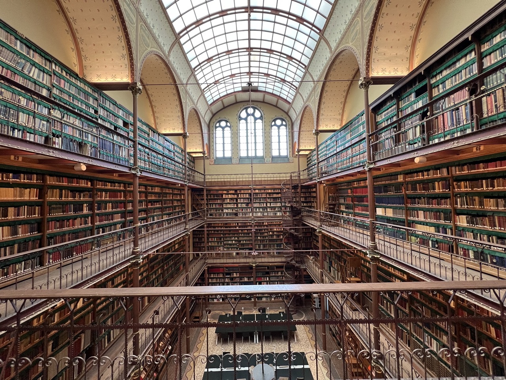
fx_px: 190
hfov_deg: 106.2
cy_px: 190
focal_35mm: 13
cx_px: 253
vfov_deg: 89.9
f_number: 1.8
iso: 250
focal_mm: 1.57
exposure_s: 1/50
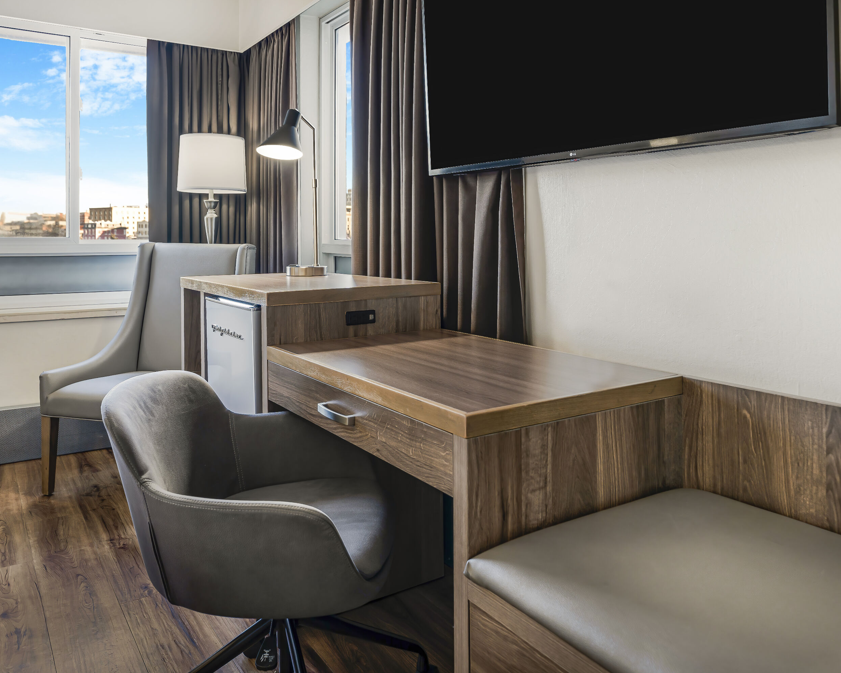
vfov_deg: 54.9
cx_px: 416
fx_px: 648
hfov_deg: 66.0
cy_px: 335
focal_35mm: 26
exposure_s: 1/4
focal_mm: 22.9
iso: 200
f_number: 6.3
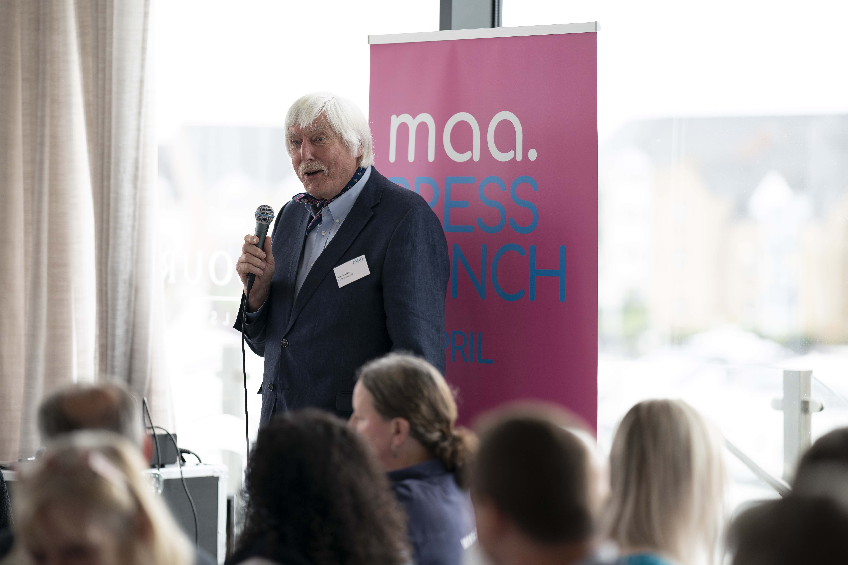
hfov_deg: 15.2
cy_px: 282
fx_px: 3180
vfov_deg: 10.2
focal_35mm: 135
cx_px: 424
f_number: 1.8
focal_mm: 135
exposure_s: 1/800
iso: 250
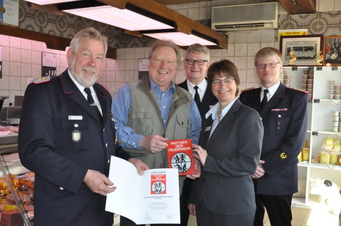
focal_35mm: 39
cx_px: 170
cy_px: 113
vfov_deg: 34.1
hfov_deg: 49.6
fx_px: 369
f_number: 10
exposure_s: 1/200
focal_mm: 26
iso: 2800
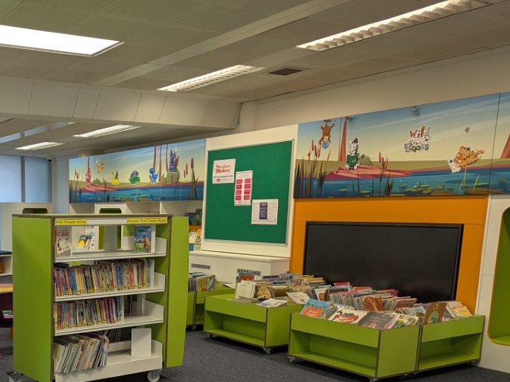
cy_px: 320
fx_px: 619
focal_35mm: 42
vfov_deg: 33.1
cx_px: 77
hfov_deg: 42.1
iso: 68
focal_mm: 6.81
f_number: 1.85
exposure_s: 1/100
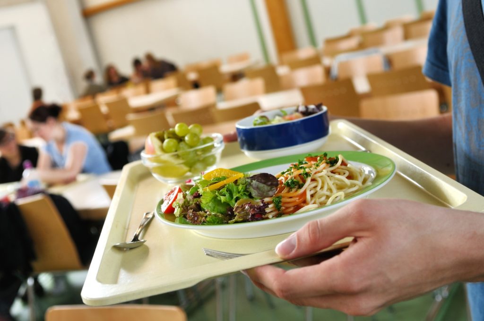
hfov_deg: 37.9
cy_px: 160
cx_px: 242
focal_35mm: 52
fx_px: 705
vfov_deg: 25.7
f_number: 5
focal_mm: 35
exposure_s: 1/40
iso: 200
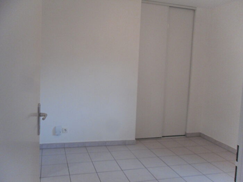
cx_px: 122
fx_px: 246
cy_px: 91
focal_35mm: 35
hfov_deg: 52.6
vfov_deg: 40.7
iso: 400
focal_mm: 6.3
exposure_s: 1/45
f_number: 3.5
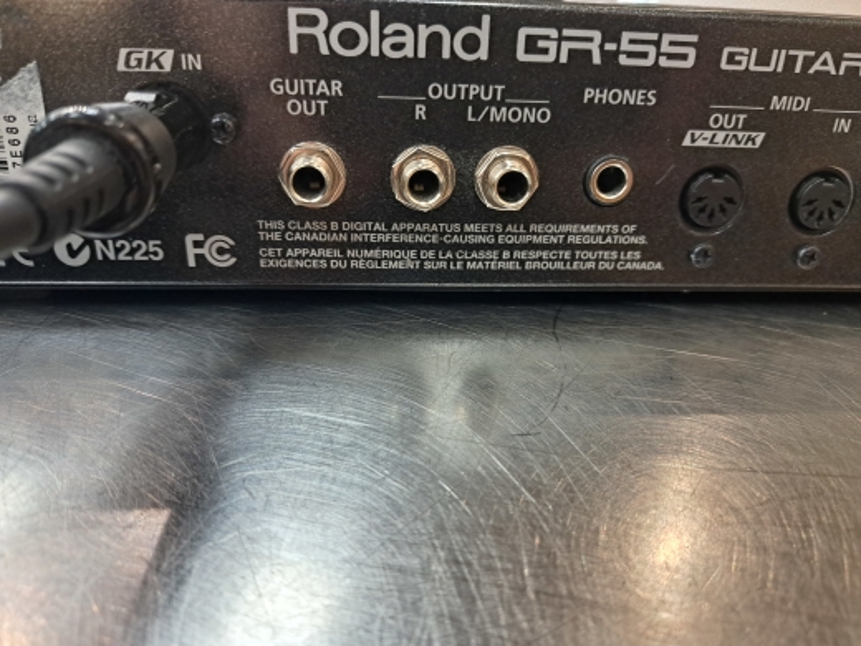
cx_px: 430
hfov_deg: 71.6
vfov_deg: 56.8
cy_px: 323
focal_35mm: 24
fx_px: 597
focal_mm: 5.23
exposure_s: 1/60
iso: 125
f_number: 1.8
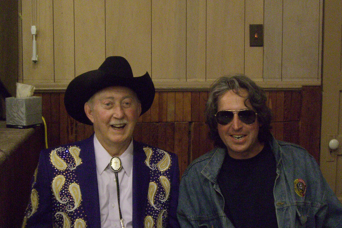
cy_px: 101
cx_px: 177
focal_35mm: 62
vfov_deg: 21.9
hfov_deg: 32.4
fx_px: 589
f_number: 3.3
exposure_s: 1/20
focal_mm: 9
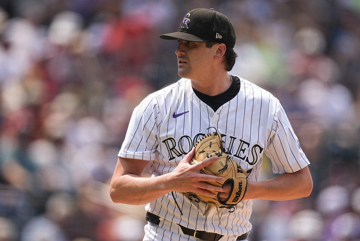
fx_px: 9009
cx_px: 180
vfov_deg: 1.5
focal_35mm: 900
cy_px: 120
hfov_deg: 2.3
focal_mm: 600
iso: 400
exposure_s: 1/2000
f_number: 4
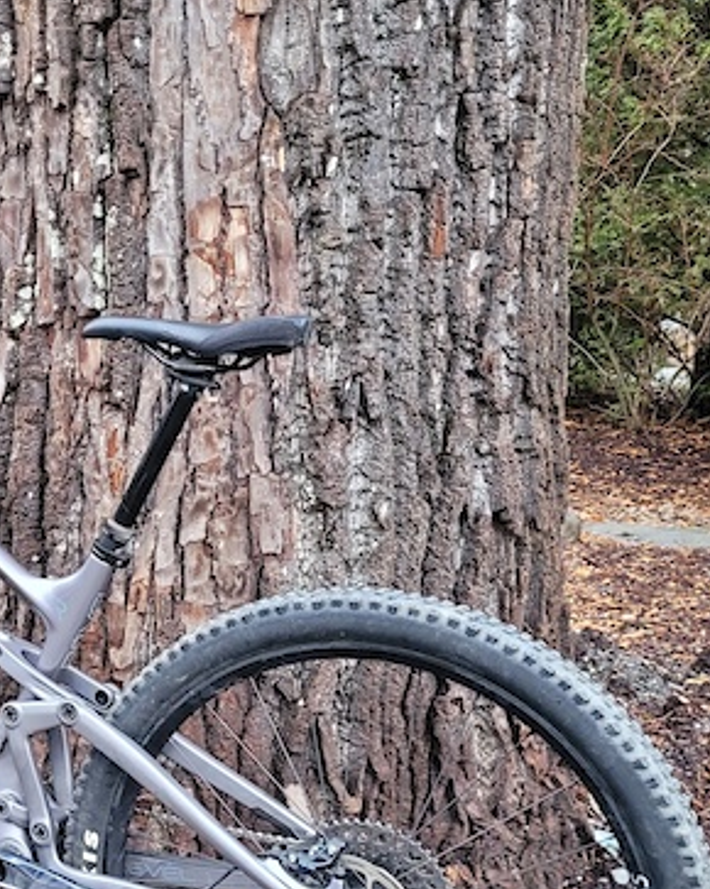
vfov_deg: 32.8
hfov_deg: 26.0
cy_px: 688
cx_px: 34
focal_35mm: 56
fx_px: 1472
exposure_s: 1/120
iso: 320
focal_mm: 5.4
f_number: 1.8
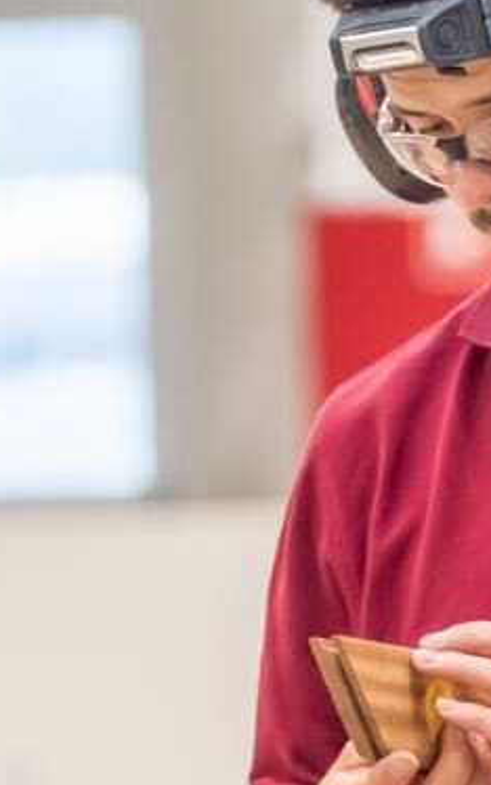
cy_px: 756
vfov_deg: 4.2
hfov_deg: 2.6
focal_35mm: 500
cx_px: 689
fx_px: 10697
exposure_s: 1/80
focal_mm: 119.2
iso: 800
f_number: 2.8
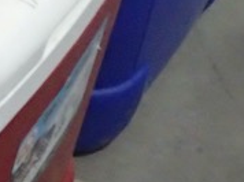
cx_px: -378
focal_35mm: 216
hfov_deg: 8.3
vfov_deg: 6.6
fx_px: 1520
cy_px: -205
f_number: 2.3
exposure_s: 1/30
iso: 500
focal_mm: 5.5
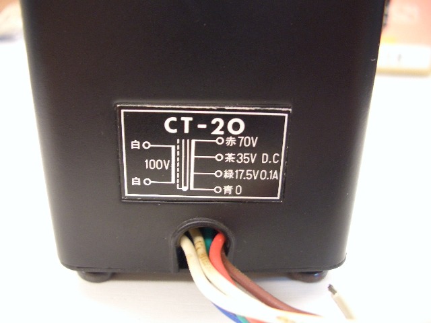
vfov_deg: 40.7
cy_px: 162
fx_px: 436
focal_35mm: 35
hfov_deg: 52.6
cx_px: 216
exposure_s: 1/8
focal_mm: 5.8
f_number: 2.6
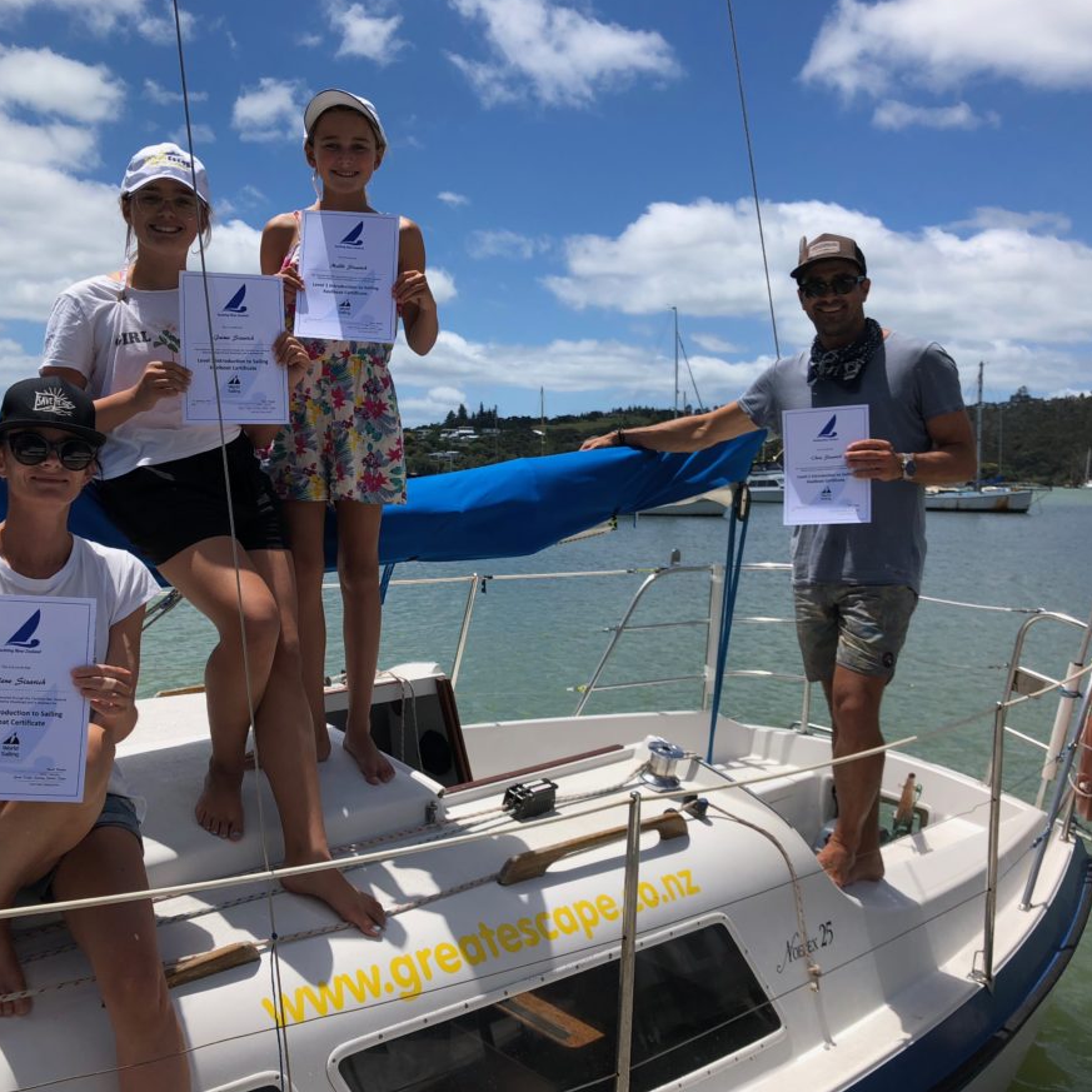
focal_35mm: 34
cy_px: 554
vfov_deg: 48.4
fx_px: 1213
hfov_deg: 48.1
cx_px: 427
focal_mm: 3.99
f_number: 1.8
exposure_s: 1/3690
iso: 20
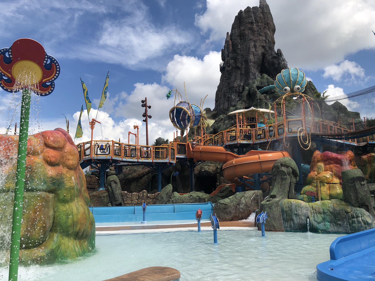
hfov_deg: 63.4
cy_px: 140
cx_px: 188
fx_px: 303
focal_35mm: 28
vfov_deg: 49.7
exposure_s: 1/2433
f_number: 1.8
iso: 20
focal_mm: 3.99
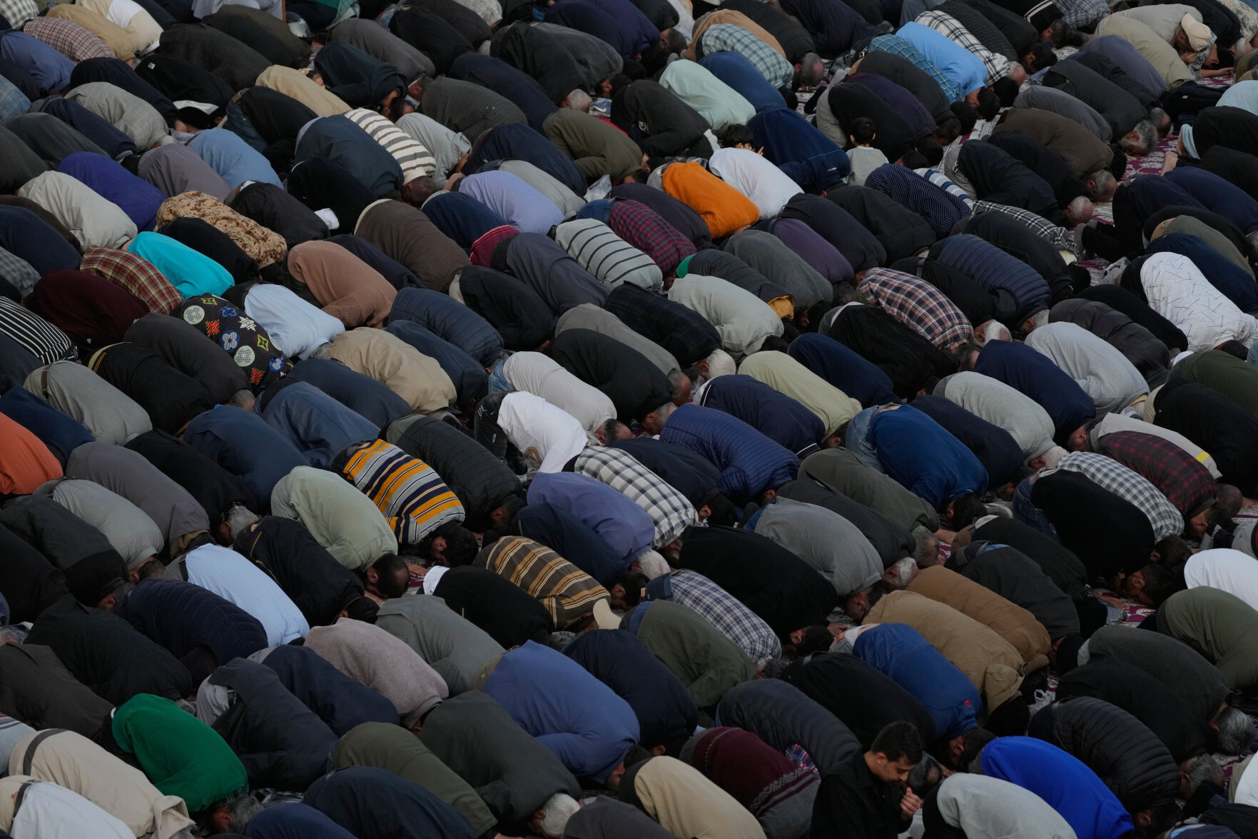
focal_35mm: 192
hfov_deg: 10.7
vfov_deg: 7.2
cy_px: 420
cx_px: 629
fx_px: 6708
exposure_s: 1/2000
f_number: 6.3
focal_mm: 192
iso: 1600
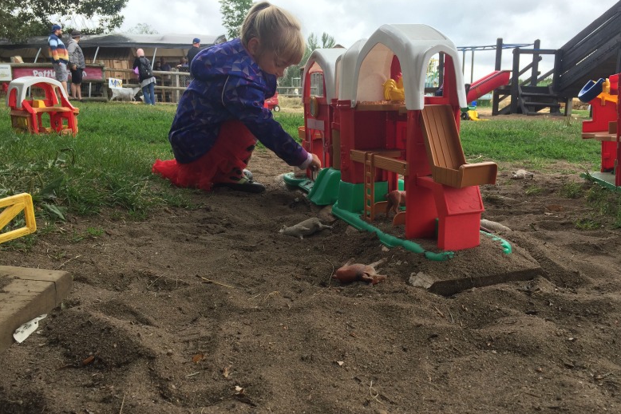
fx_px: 535
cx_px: 317
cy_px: 224
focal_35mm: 31
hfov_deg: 60.3
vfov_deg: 42.3
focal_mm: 4.15
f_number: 2.2
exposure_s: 1/335
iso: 32
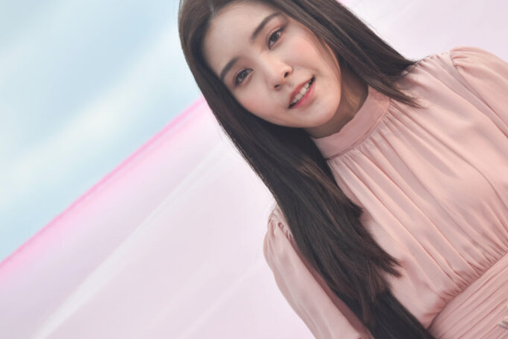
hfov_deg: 6.4
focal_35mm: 322
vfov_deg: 4.3
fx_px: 4539
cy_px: 145
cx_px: 349
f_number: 4.8
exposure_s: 1/640
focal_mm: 135
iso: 100
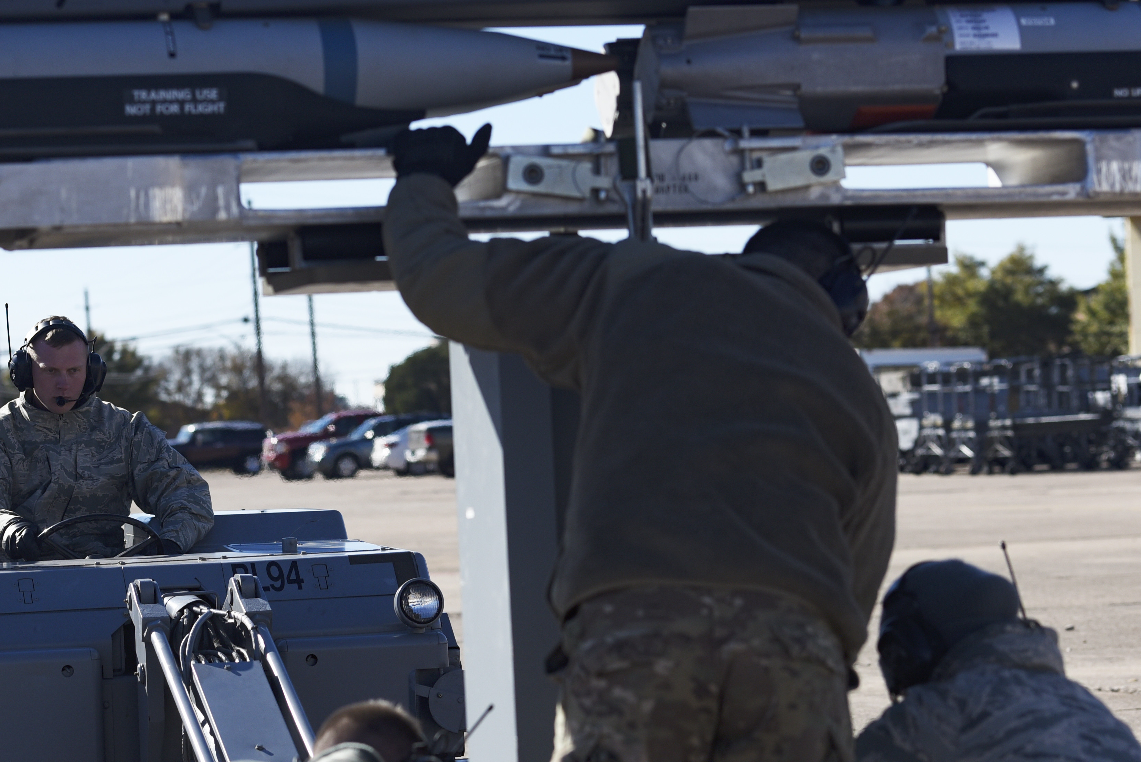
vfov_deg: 10.8
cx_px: 387
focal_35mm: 127
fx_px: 4027
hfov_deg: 16.1
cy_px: 486
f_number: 4
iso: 200
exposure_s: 1/3200
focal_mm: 70
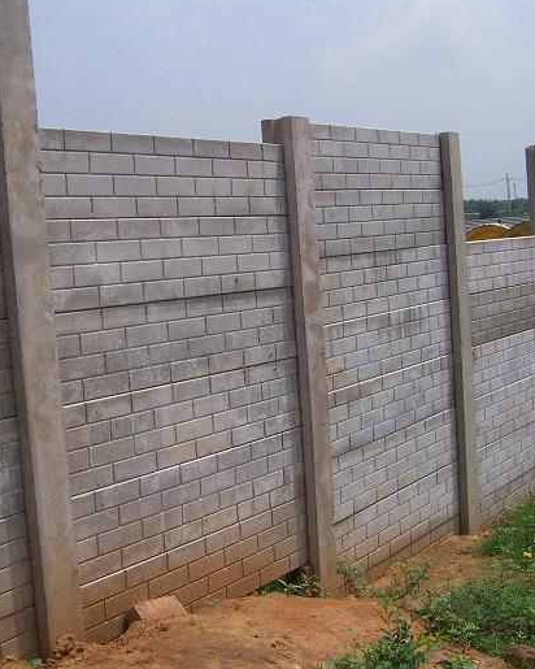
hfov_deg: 29.4
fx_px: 1009
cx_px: 157
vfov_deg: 36.6
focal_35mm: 51
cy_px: 307
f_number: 4.8
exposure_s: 1/1000
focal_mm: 6
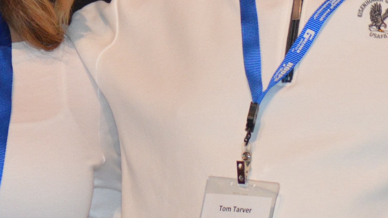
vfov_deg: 3.6
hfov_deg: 6.3
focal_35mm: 342
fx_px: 3519
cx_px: 483
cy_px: 126
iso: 720
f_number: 4
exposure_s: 1/60
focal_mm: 55
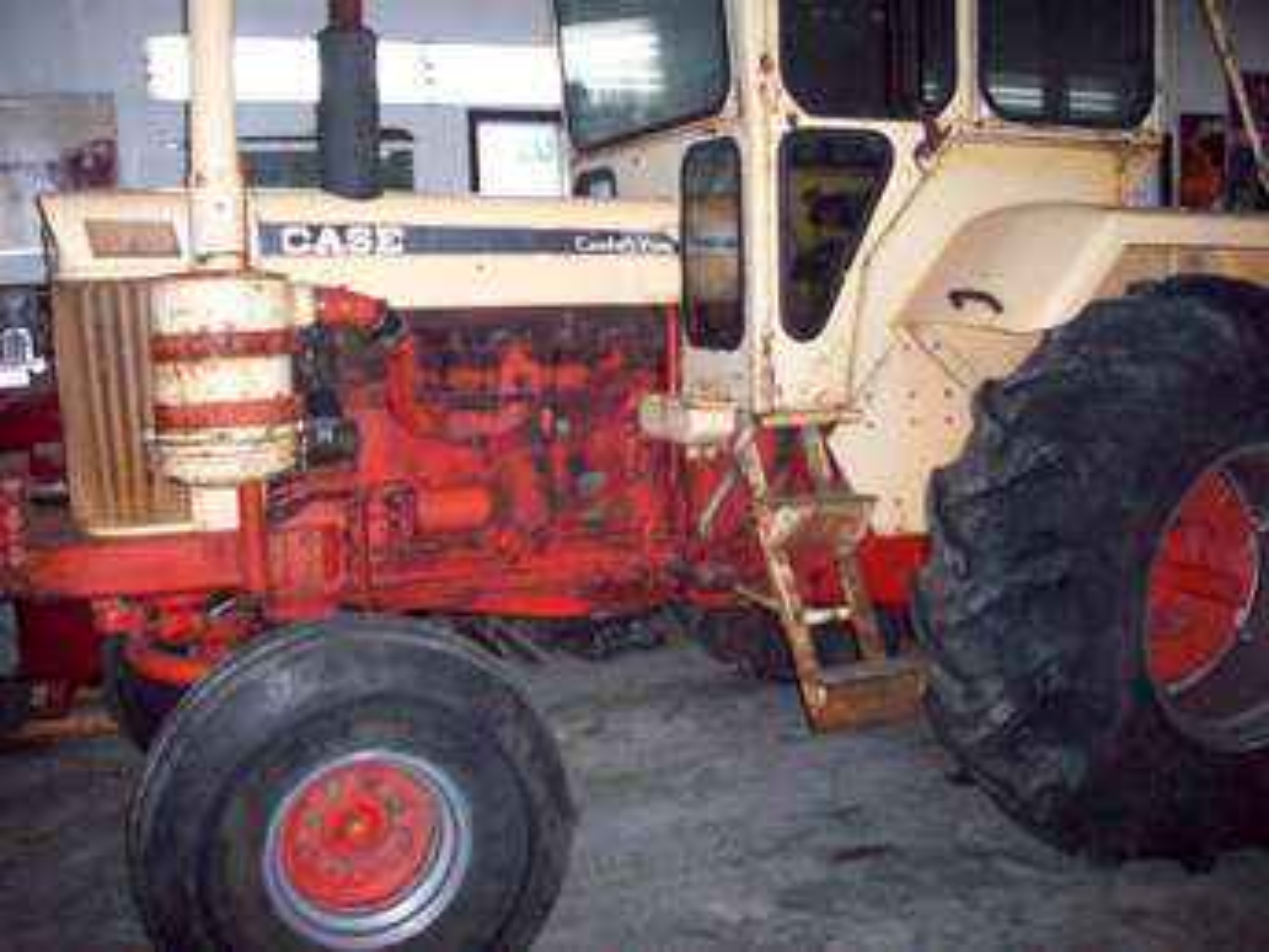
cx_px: 634
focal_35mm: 37
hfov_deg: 50.1
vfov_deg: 38.7
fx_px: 1356
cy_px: 476
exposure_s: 1/128
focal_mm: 6.2
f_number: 2.8
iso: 400
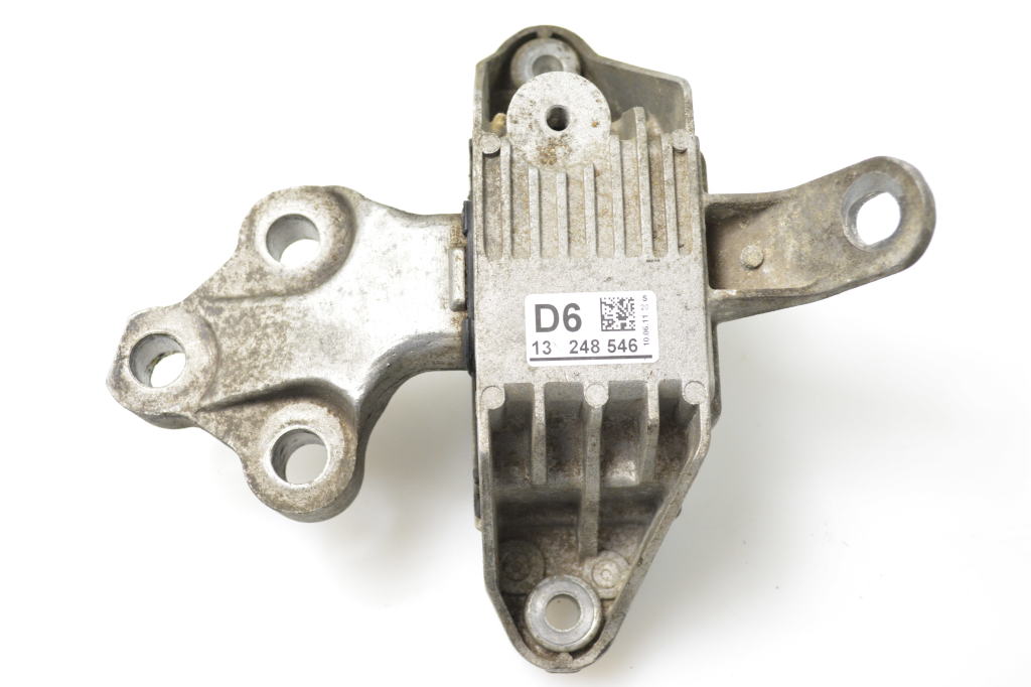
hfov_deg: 41.1
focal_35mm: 48
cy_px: 344
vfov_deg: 28.1
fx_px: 1374
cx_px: 516
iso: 2000
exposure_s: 1/125
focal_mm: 32
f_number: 5.6
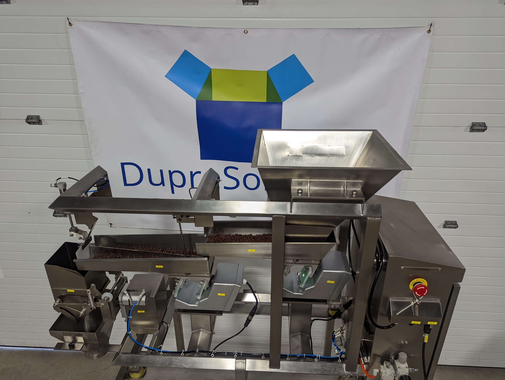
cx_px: 252
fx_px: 351
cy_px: 190
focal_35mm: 24
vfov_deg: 56.9
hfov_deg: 71.5
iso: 206
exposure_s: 1/120
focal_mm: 6.81
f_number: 1.85
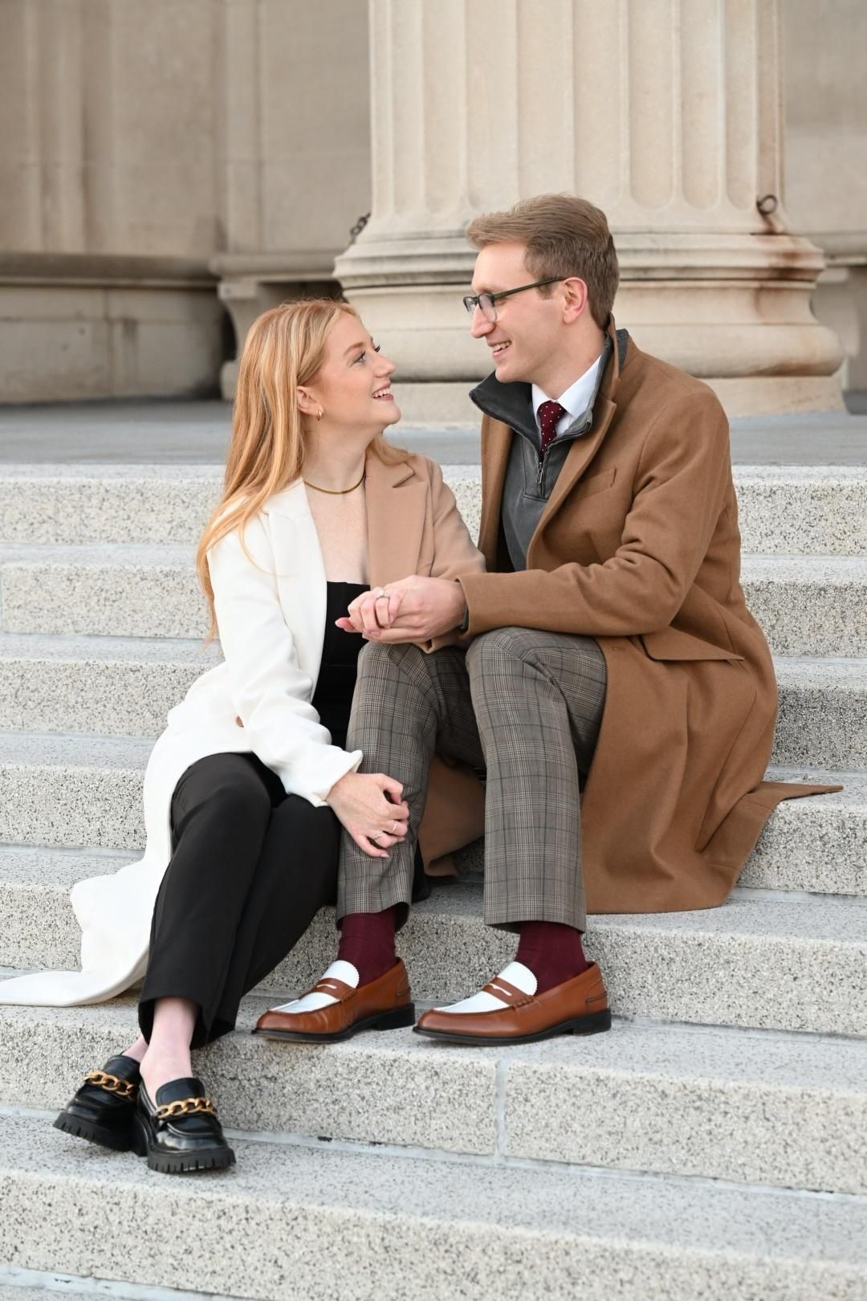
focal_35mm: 105
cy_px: 650
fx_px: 3793
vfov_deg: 19.5
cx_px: 434
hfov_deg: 13.0
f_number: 5
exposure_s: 1/60
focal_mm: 105
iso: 800
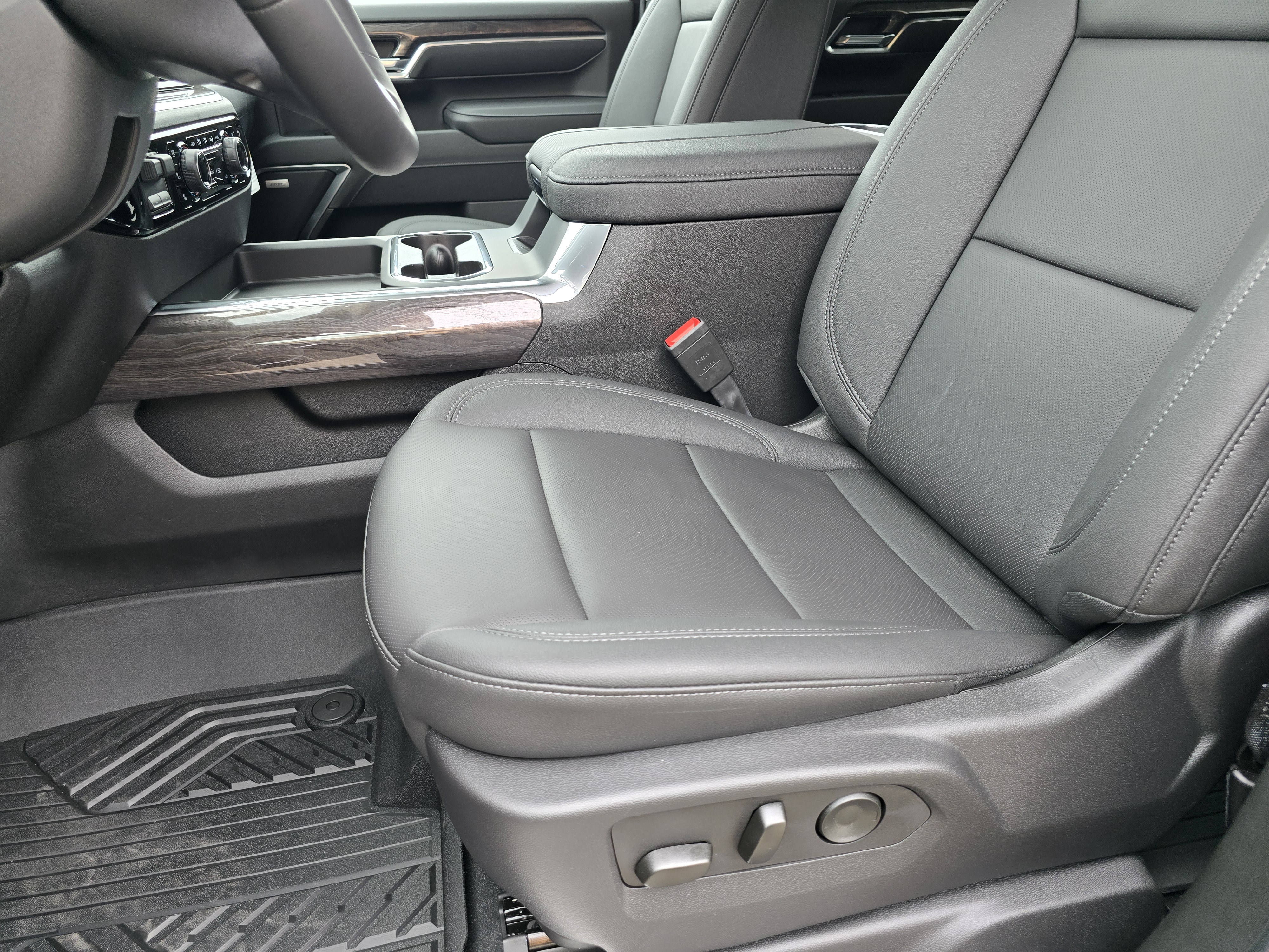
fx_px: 843
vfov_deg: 58.9
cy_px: 476
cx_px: 634
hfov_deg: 73.9
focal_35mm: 23
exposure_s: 1/180
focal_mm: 6.3
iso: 64
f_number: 1.7
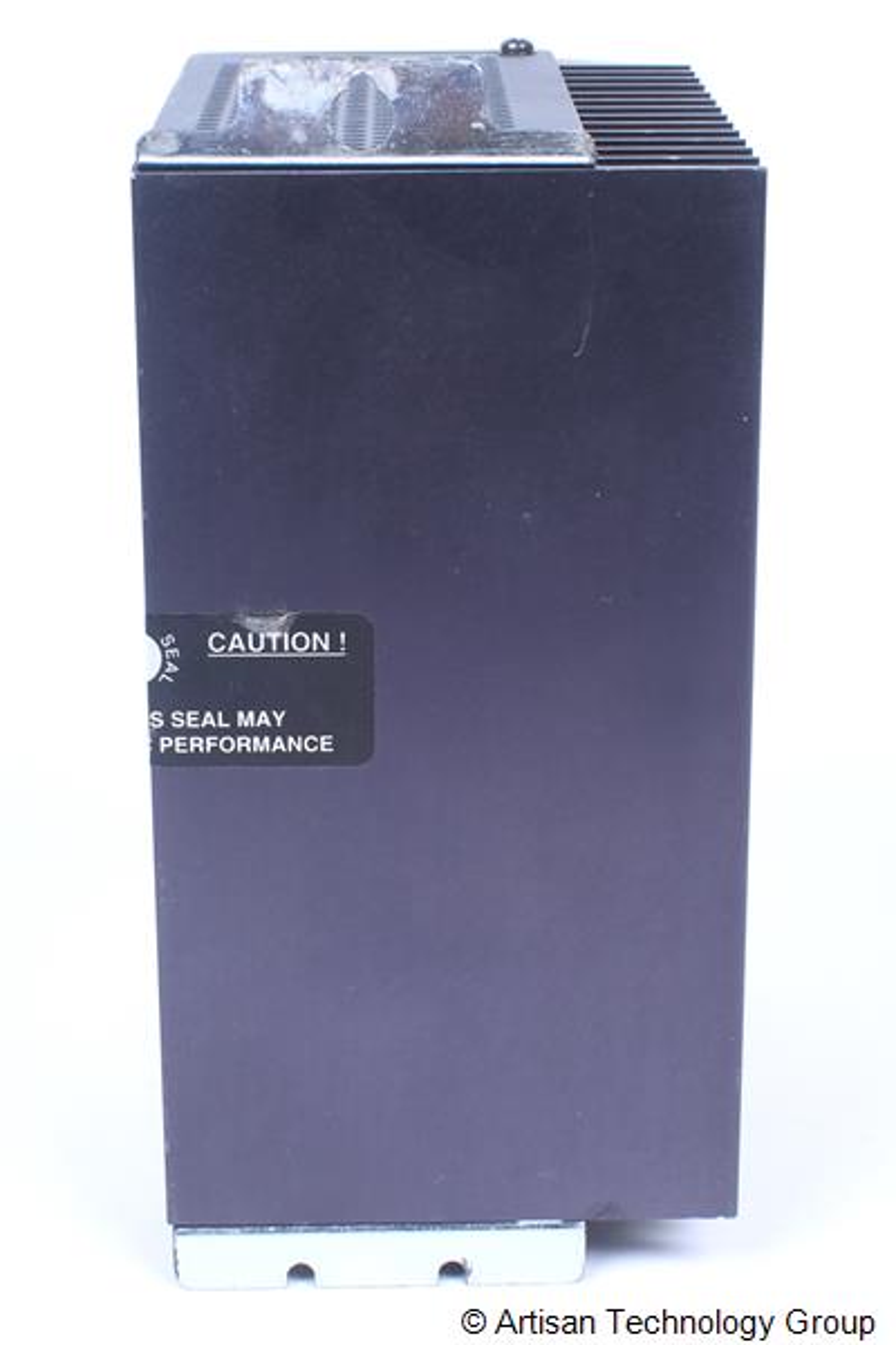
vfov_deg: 49.6
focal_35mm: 39
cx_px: 448
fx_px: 1456
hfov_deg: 34.2
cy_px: 672
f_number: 14
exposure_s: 1/200
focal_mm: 26
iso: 200
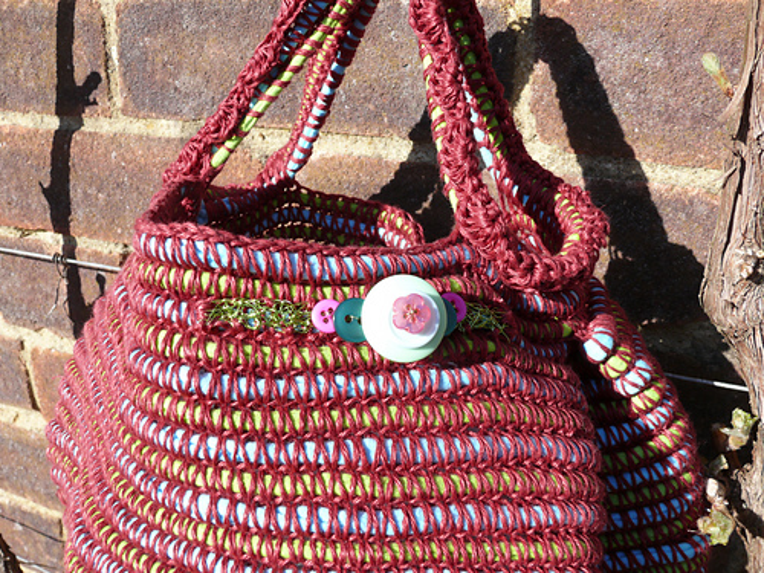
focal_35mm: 35
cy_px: 286
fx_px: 772
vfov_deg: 40.7
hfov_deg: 52.6
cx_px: 382
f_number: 5.6
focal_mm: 7.4
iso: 100
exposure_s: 1/250
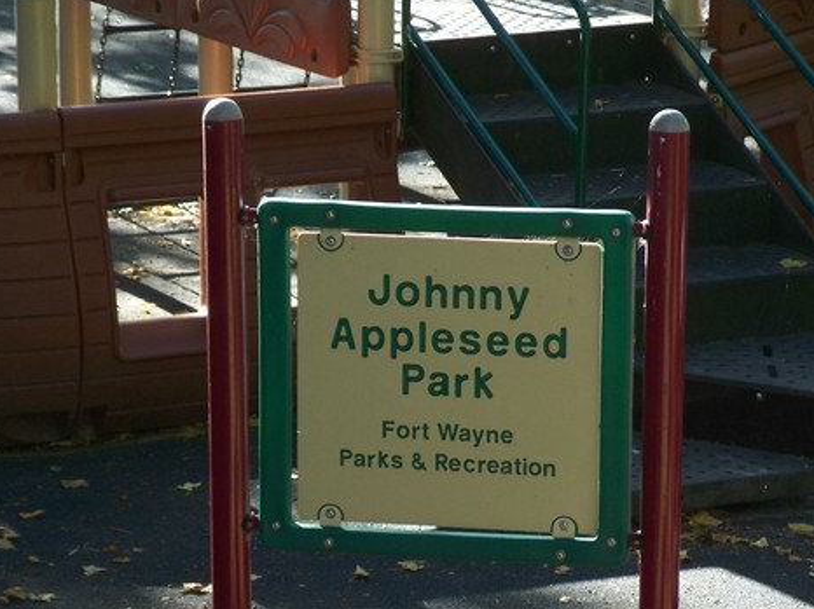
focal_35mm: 201
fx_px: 4724
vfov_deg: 7.4
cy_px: 387
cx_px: 430
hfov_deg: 9.8
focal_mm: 32.9
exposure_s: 1/200
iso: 200
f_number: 4
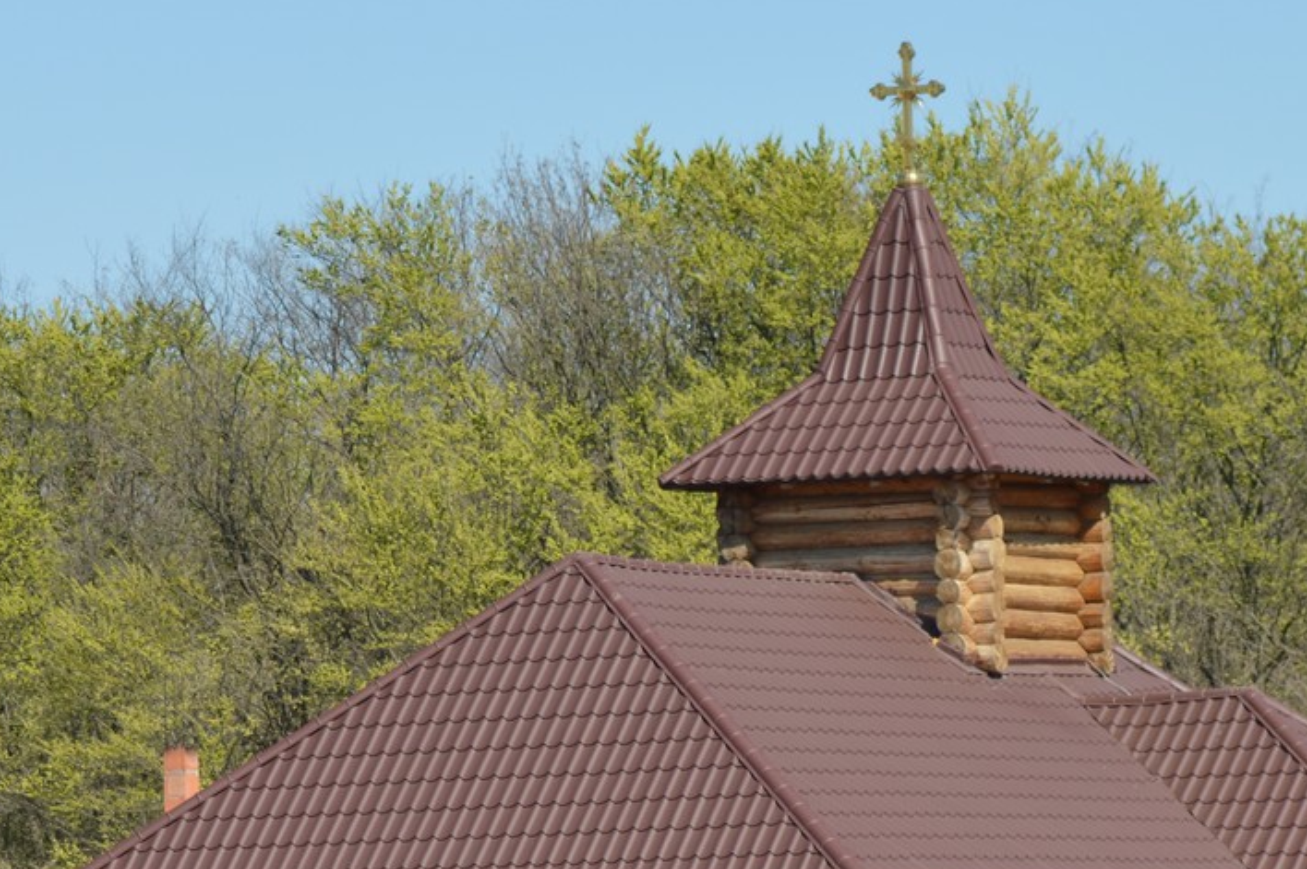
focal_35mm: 241
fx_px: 8743
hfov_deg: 8.5
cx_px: 803
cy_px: 821
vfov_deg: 5.7
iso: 100
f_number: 5.6
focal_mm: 70
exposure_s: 1/500
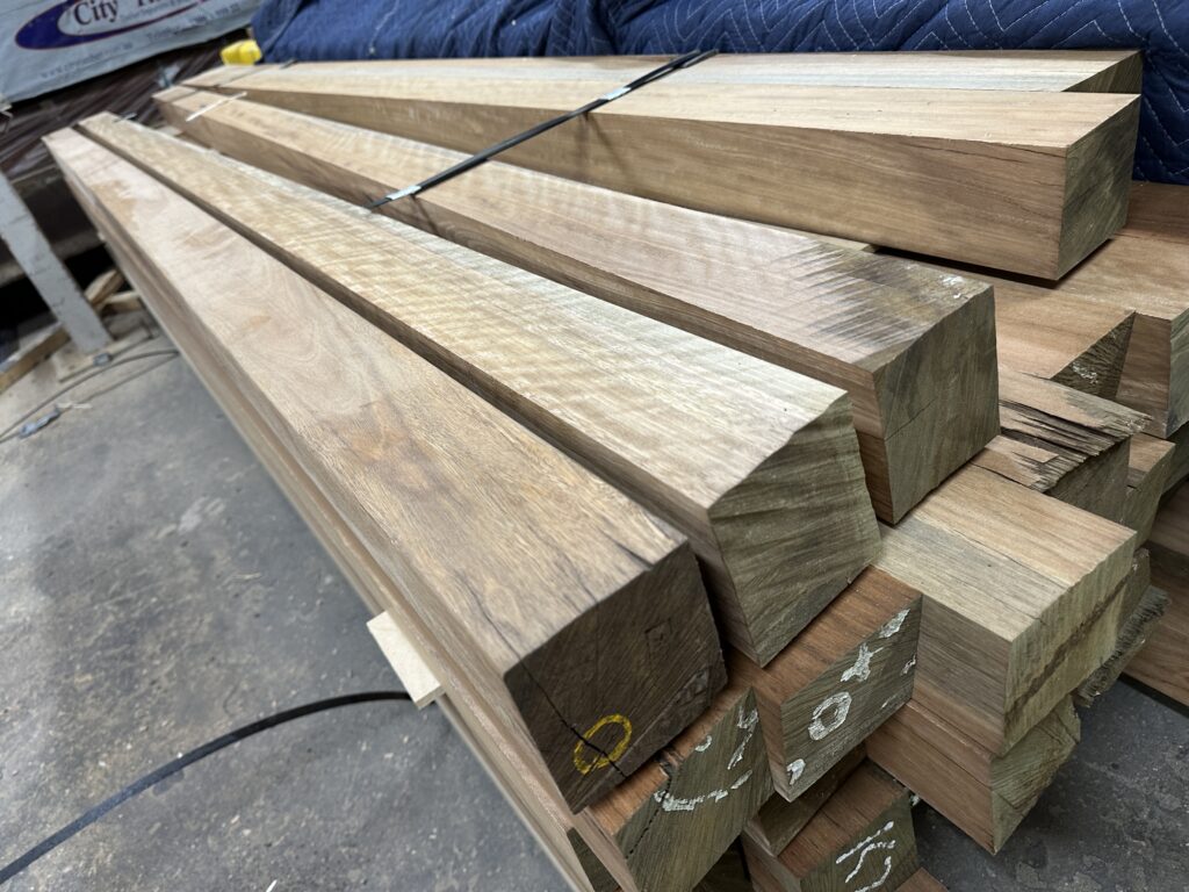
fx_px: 824
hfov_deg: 71.6
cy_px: 446
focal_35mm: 24
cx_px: 594
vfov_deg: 56.8
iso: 125
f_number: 1.78
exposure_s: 1/50
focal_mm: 6.86
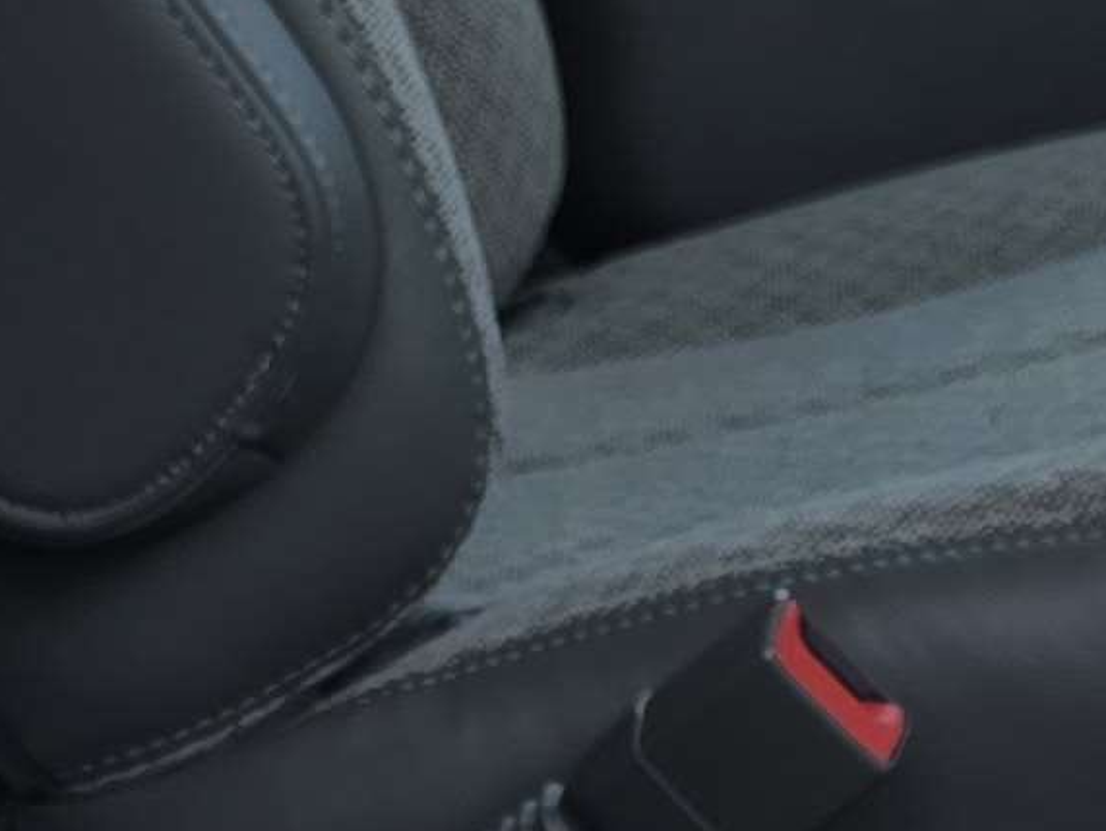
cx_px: 920
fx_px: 5147
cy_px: 1929
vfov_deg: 8.5
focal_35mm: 161
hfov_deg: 12.2
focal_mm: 6.3
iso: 12
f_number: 1.7
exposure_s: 1/212
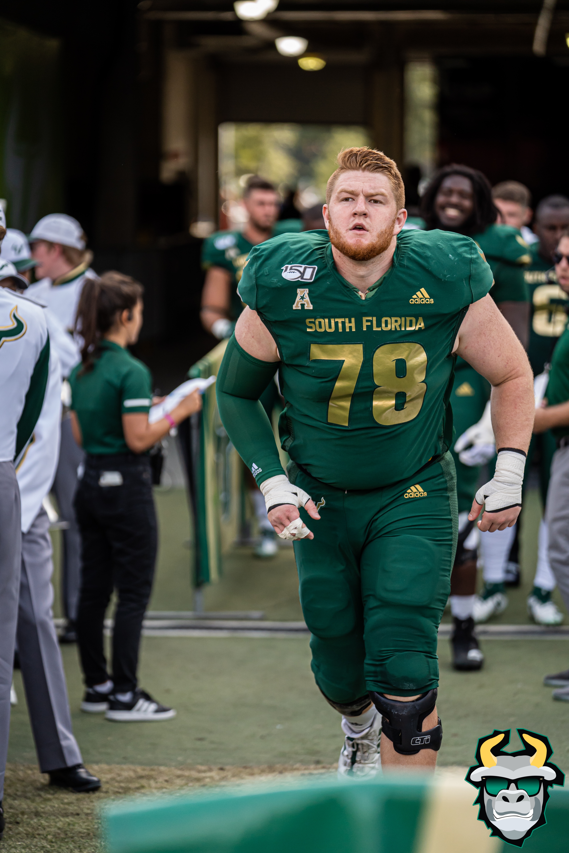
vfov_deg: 15.9
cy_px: 426
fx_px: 3058
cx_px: 284
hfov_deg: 10.6
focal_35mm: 129
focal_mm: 129
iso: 1000
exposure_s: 1/2000
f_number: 2.8
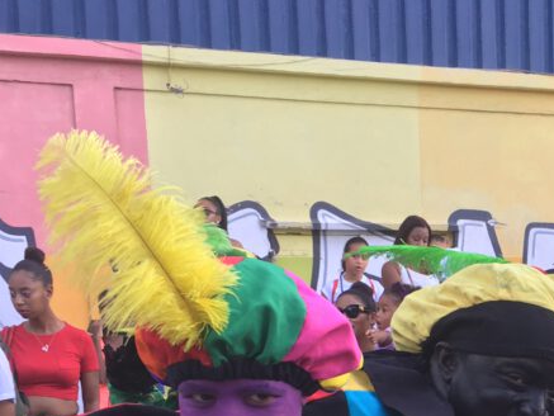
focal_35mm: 68
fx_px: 1089
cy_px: 464
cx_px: 527
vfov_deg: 20.6
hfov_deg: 27.2
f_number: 2.2
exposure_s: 1/163
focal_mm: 4.15
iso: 25
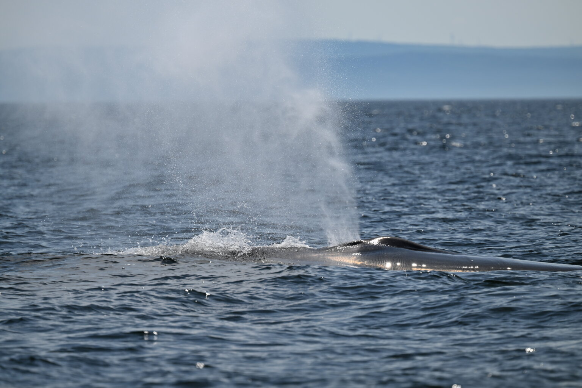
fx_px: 6466
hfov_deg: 5.2
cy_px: 194
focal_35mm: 400
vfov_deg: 3.4
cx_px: 291
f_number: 8
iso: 200
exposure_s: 1/1250
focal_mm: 400
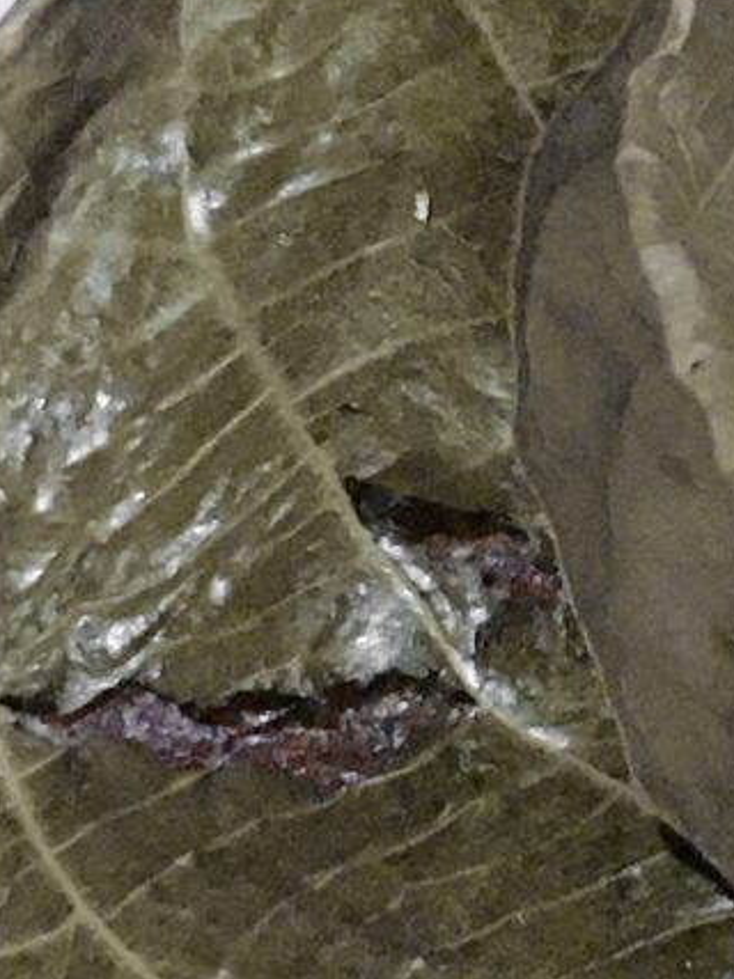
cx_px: 1298
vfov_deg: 11.4
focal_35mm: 174
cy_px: 559
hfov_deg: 8.2
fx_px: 4922
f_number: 2.2
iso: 200
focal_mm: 4.15
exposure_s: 1/17
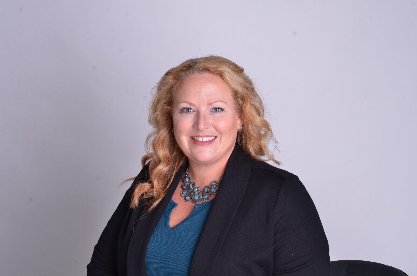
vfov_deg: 18.1
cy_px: 138
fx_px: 867
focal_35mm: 75
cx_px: 208
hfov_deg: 27.0
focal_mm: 50
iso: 500
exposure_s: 1/50
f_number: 13
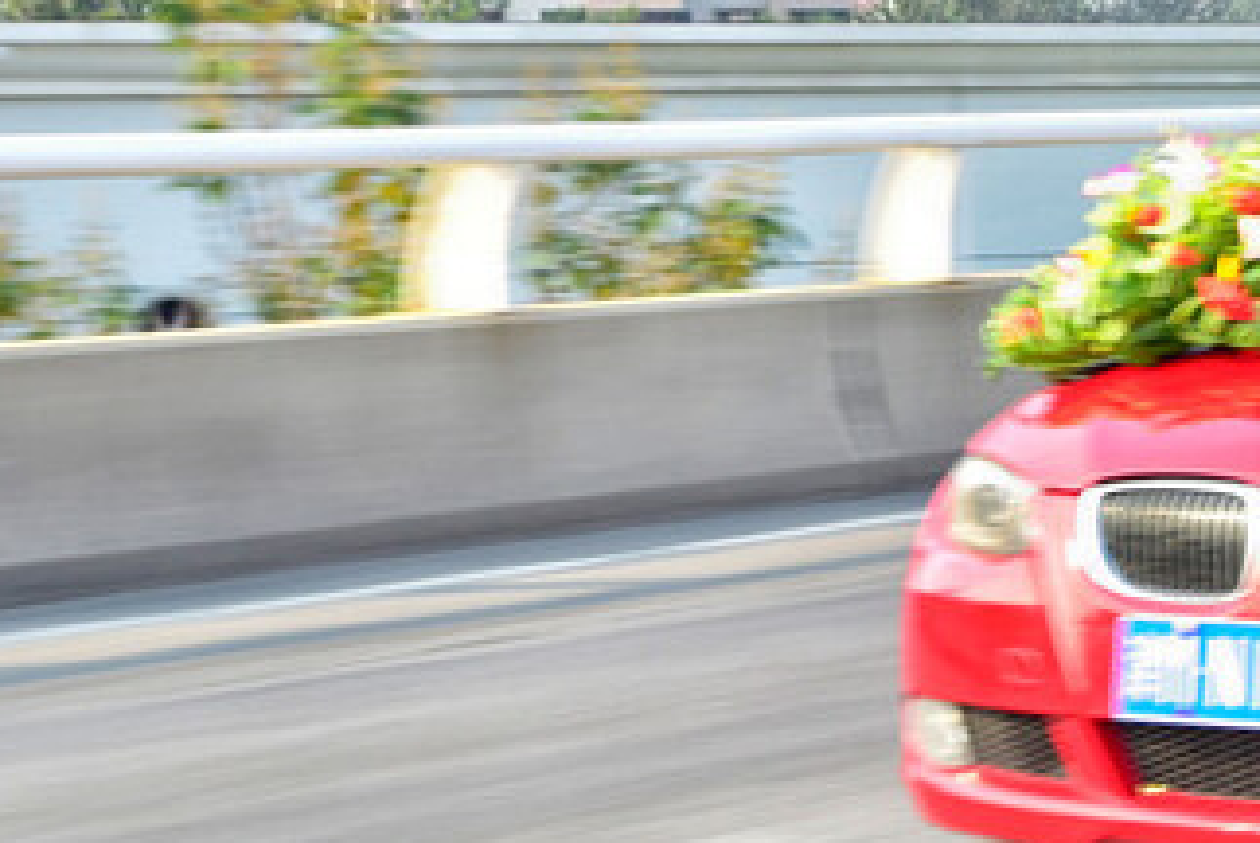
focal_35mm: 141
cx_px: 2044
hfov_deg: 13.5
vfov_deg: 9.7
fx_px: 4939
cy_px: 150
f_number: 7.1
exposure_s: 1/80
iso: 100
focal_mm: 38
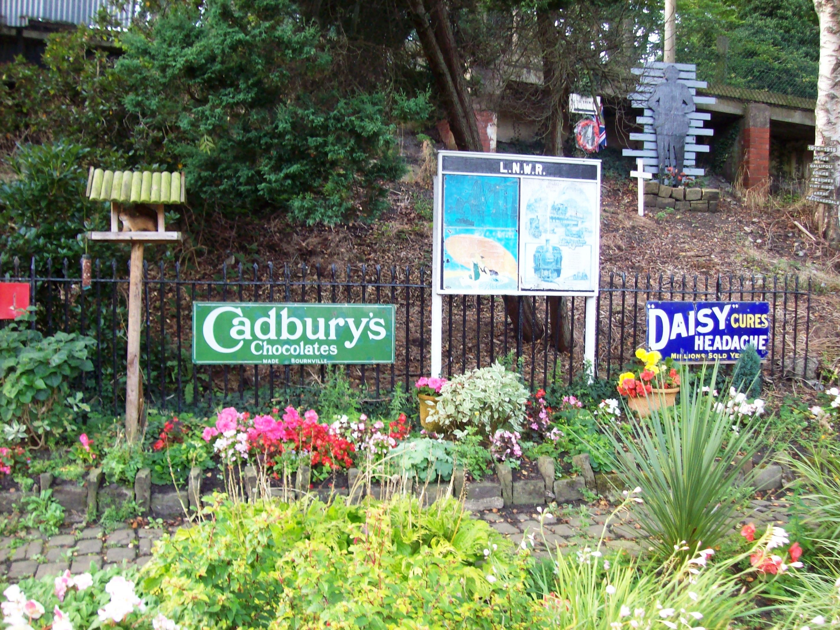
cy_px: 315
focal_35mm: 36
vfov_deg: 39.6
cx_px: 420
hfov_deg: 51.4
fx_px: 873
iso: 128
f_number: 2.7
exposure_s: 1/64
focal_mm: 6
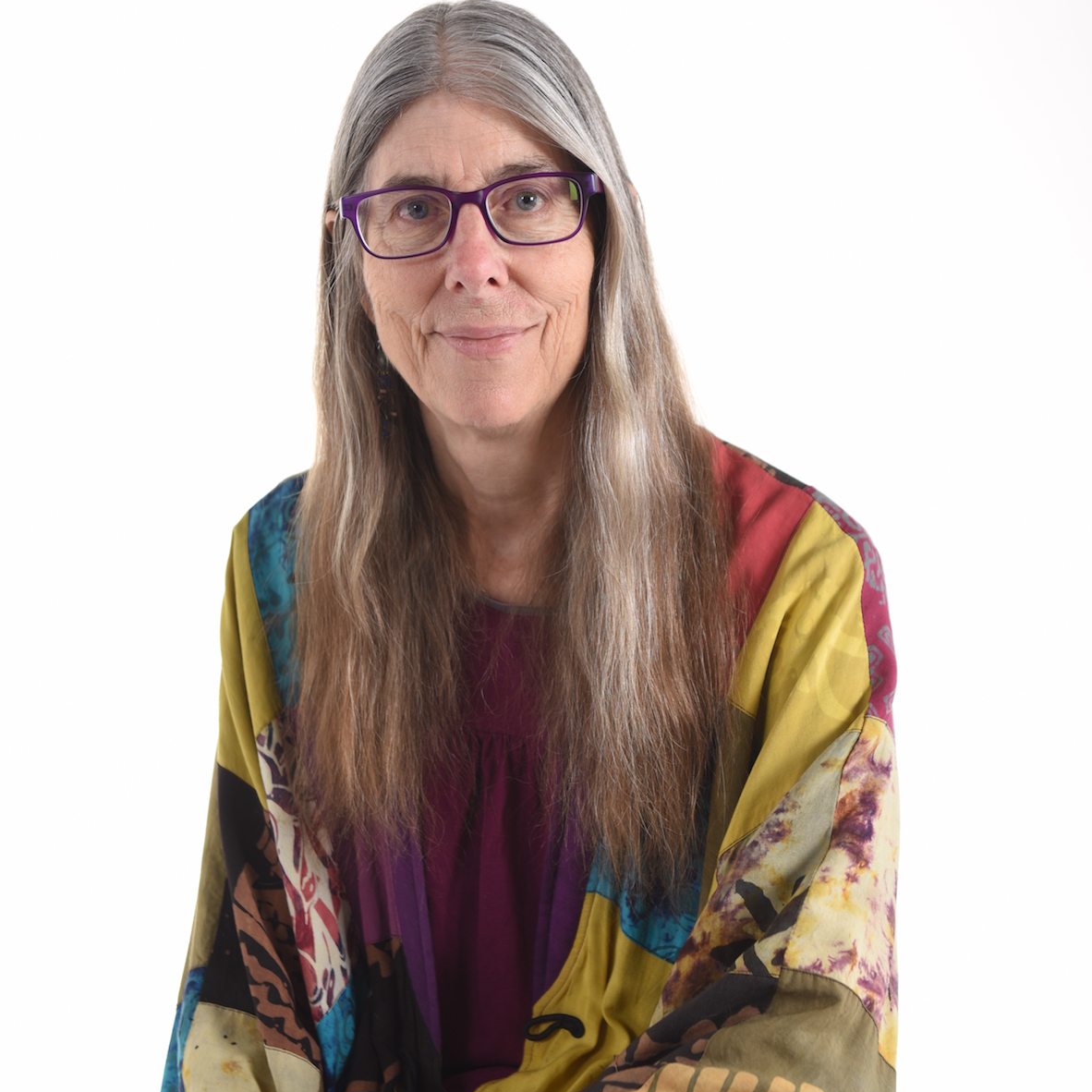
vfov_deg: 23.1
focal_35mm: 75
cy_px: 557
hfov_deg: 23.1
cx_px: 546
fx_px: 2677
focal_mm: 58
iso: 50
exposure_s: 1/160
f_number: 3.5
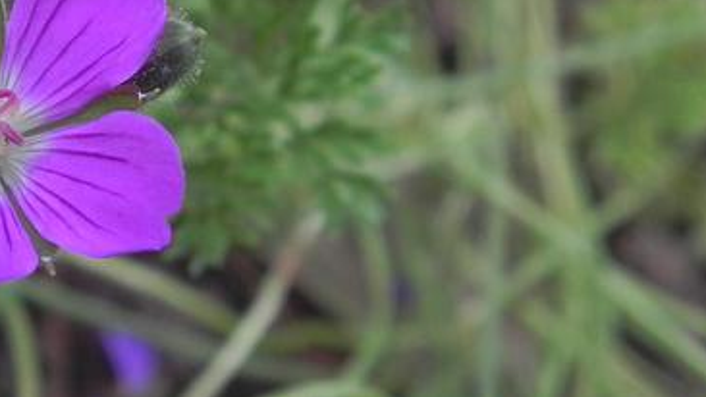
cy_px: 314
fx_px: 2060
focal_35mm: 110
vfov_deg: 11.0
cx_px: 141
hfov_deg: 19.3
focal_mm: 6.6
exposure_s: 1/122
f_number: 3.5
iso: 160
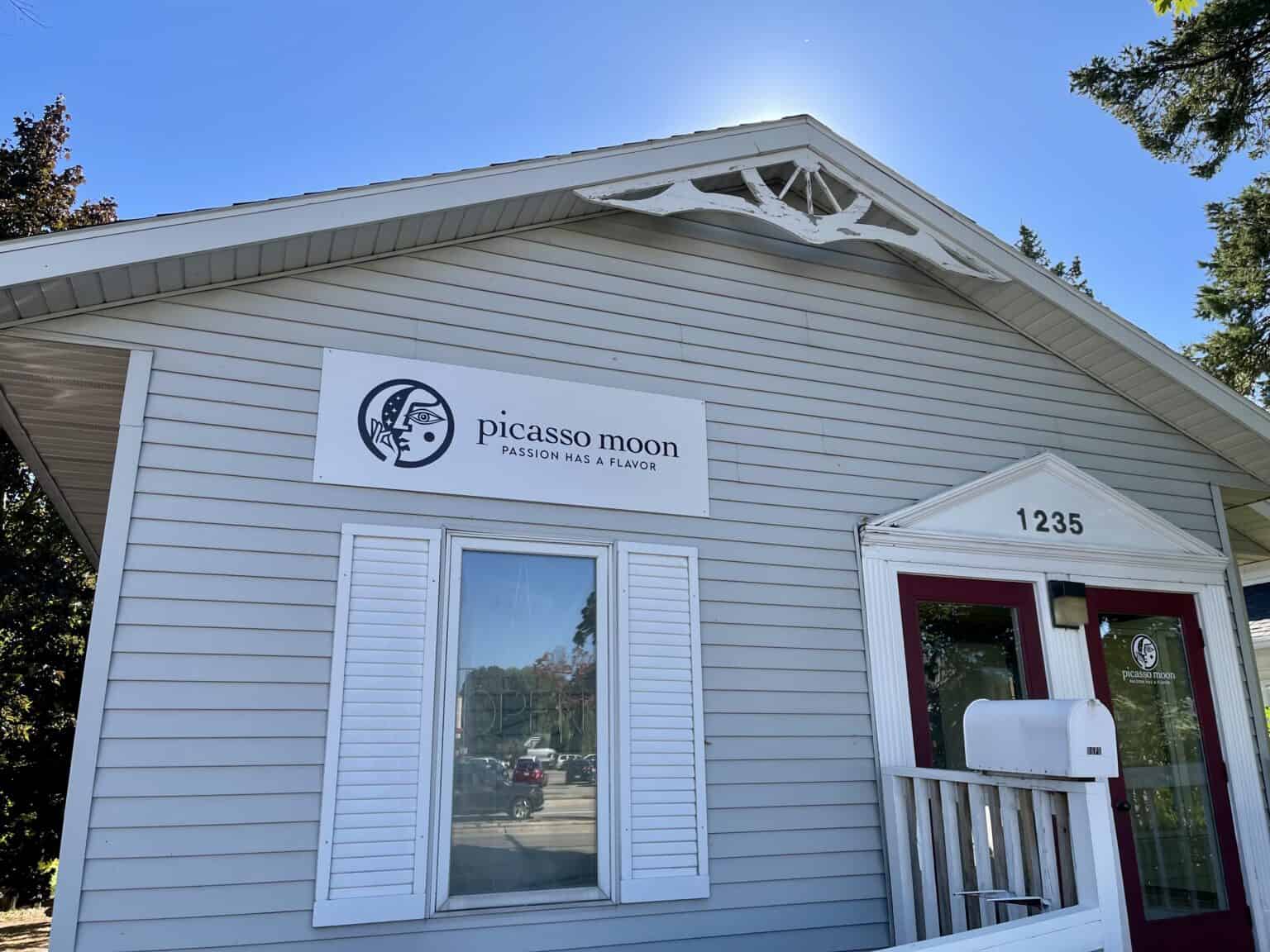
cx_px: 635
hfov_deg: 69.4
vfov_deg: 54.9
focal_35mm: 25
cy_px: 476
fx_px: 917
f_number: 1.6
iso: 32
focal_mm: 5.1
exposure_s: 1/1353
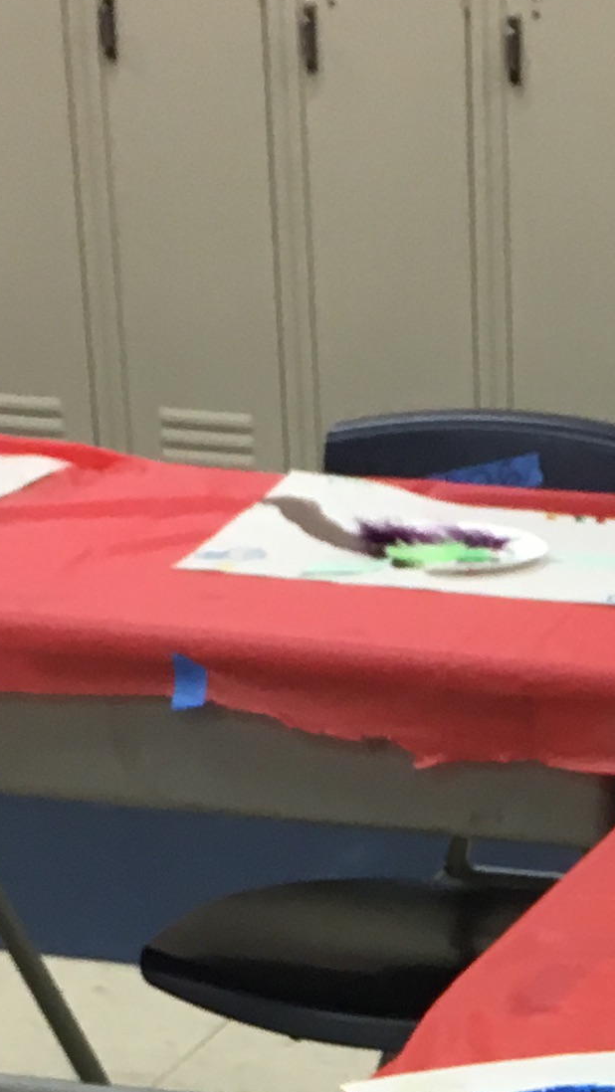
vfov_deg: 17.2
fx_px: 3361
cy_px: 1489
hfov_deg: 10.1
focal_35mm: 116
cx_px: 933
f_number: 2.2
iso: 32
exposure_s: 1/30
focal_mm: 4.15
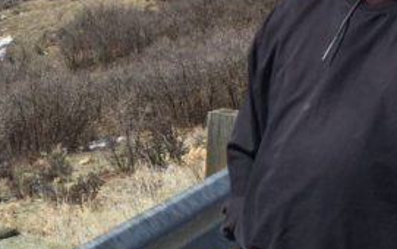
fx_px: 942
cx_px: 86
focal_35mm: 87
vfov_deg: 15.0
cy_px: 82
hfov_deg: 23.5
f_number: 2.2
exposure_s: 1/2825
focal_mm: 4.2
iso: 32
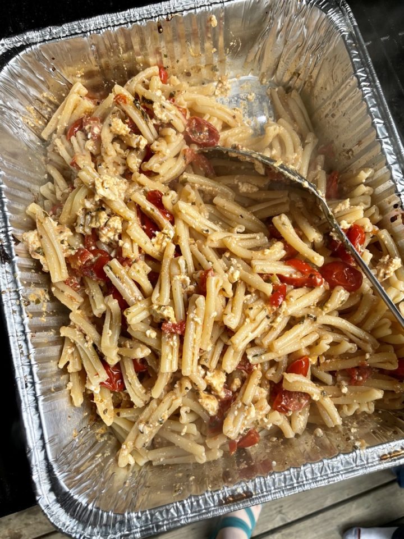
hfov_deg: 53.1
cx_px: 202
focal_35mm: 26
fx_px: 405
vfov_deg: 67.3
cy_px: 270
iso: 32
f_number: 1.6
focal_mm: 4.2
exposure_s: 1/121
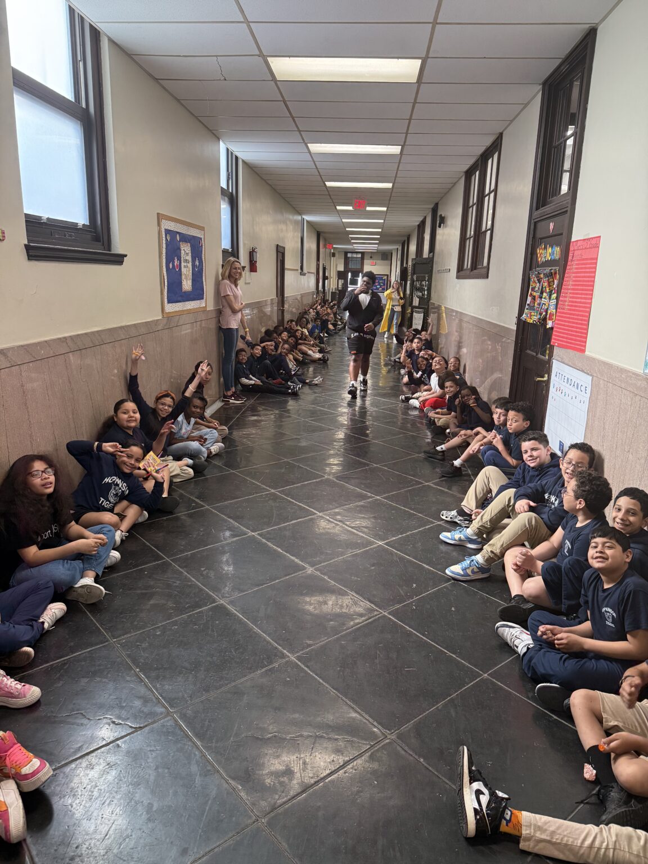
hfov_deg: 56.8
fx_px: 599
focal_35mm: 24
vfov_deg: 71.6
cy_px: 432
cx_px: 324
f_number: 1.78
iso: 320
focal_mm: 6.76
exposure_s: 1/120
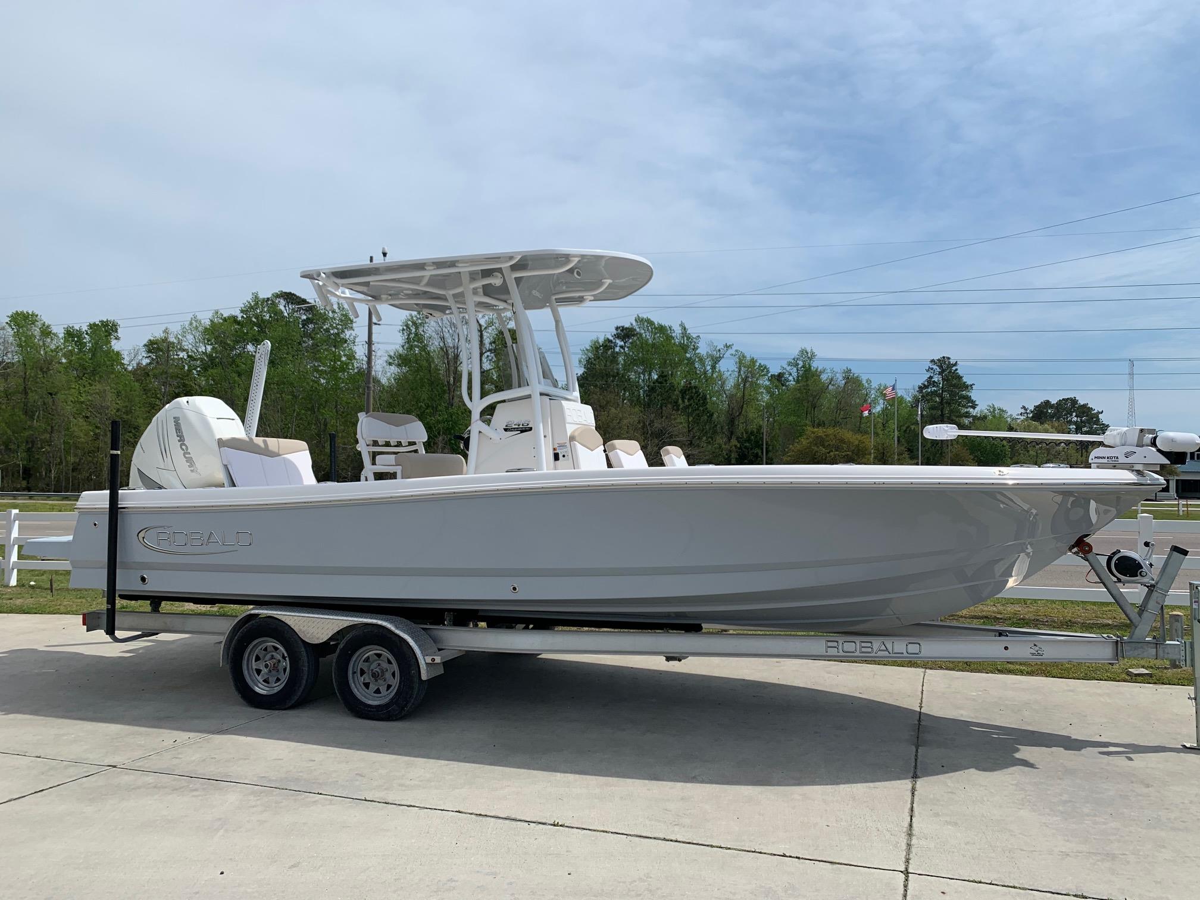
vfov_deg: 53.1
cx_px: 600
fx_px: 901
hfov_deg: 67.3
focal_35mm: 26
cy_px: 450
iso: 25
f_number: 1.8
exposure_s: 1/4098
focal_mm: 4.25
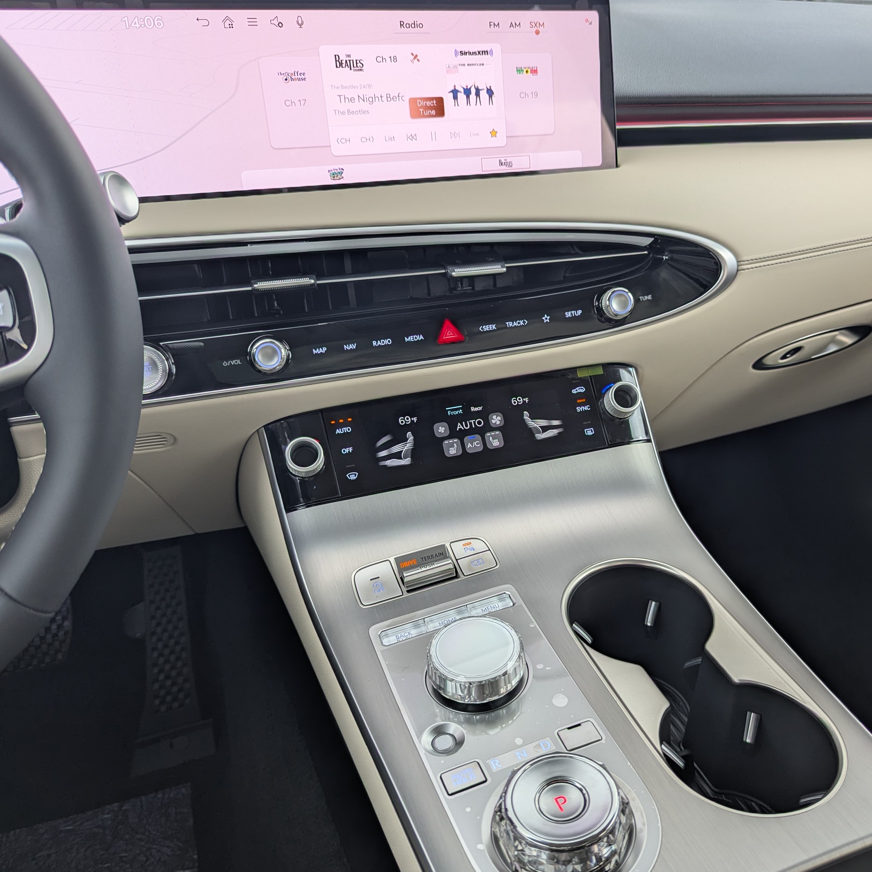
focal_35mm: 29
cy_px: 442
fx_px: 826
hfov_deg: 55.2
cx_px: 529
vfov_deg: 55.6
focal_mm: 6.81
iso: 47
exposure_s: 1/79.5
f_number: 1.85
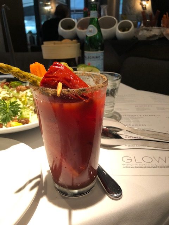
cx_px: 84
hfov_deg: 49.7
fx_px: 182
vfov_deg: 63.4
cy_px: 112
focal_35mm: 28
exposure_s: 1/20
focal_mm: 3.99
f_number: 1.8
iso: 40
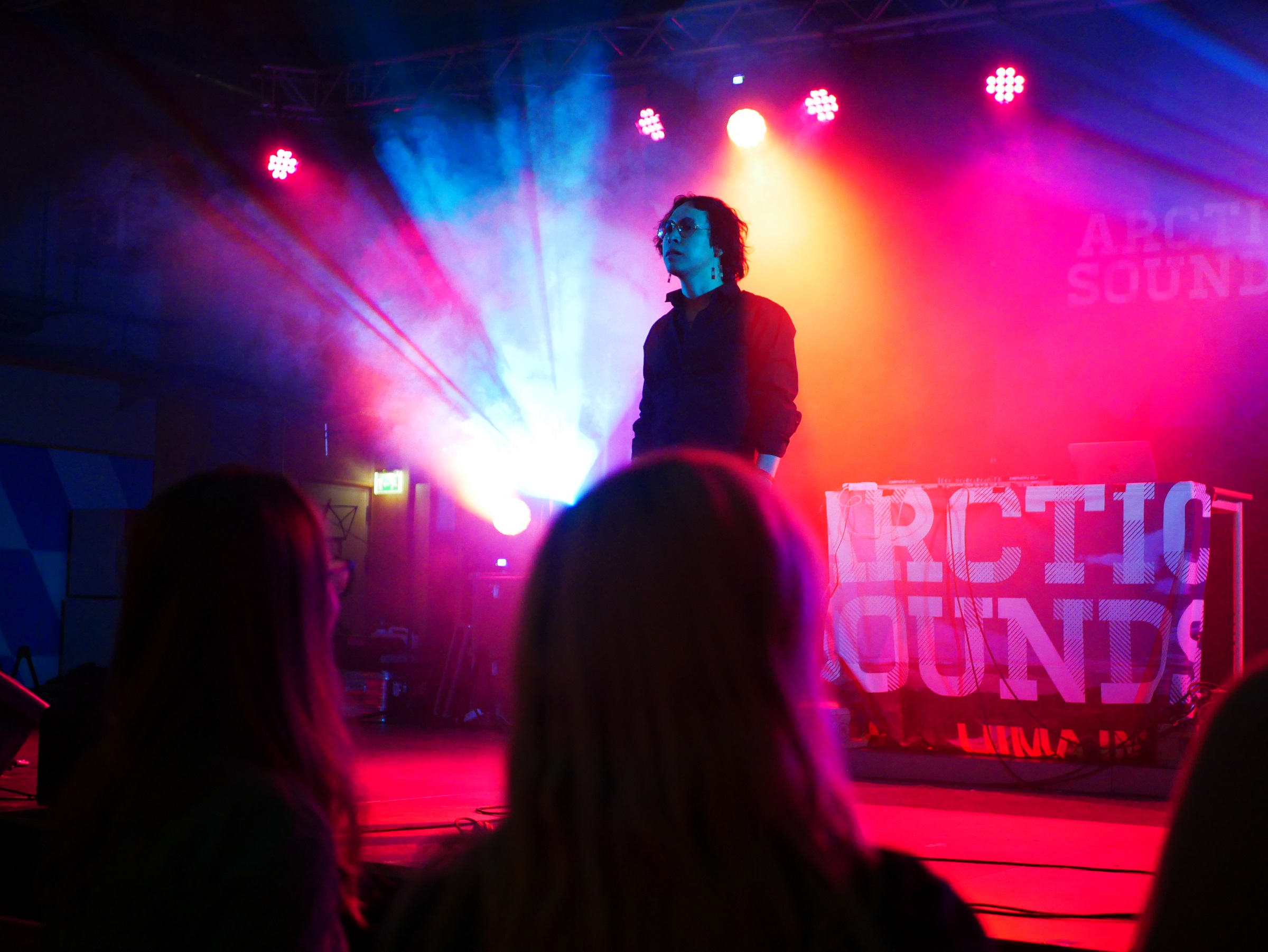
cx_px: 634
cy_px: 476
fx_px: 1832
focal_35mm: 50
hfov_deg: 38.2
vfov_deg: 29.1
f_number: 1.7
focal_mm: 25
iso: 1600
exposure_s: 1/60
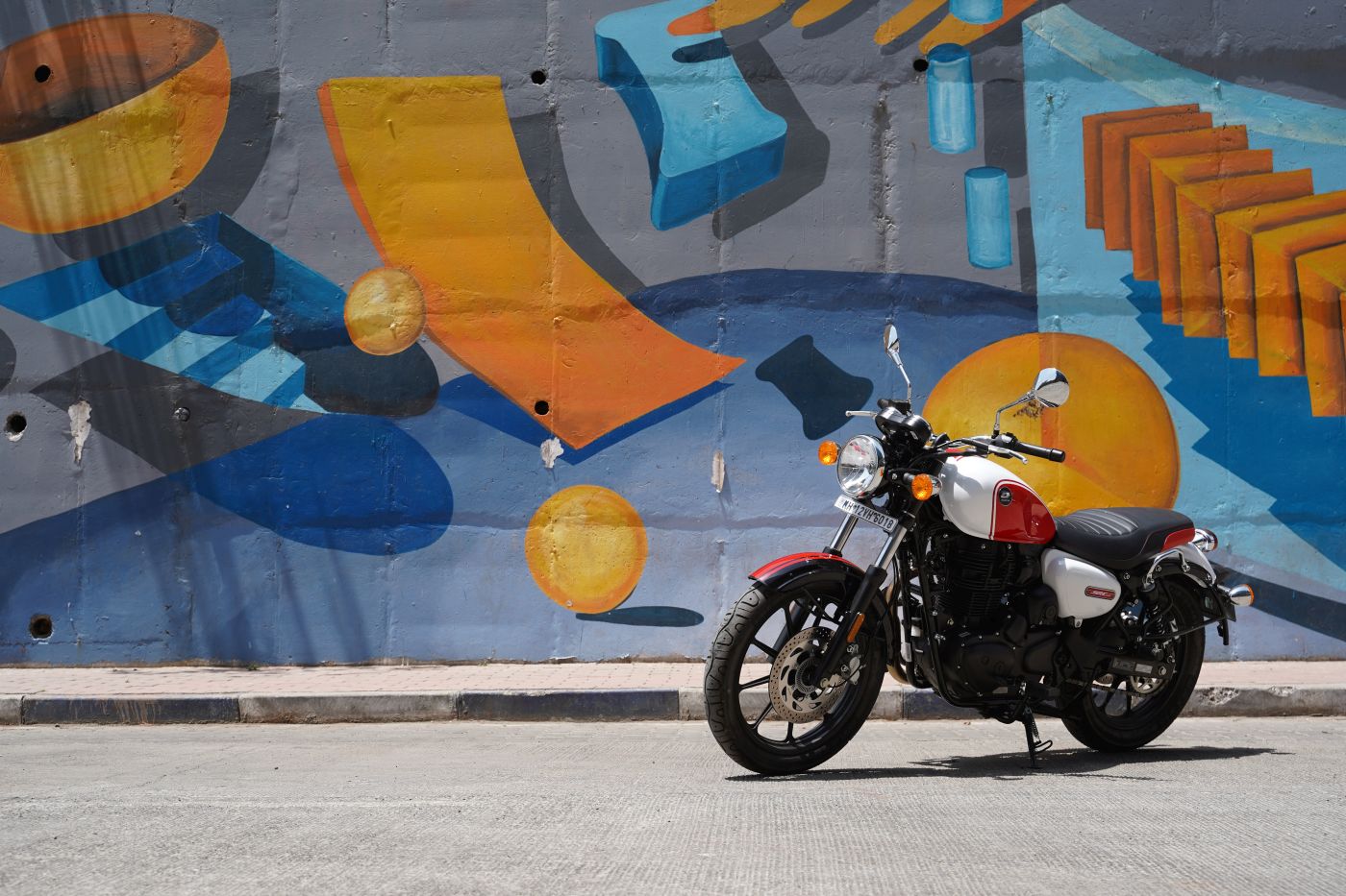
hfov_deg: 41.9
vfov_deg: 28.6
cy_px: 448
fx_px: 1757
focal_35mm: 47
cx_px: 673
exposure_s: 1/500
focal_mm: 47
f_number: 5
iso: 100
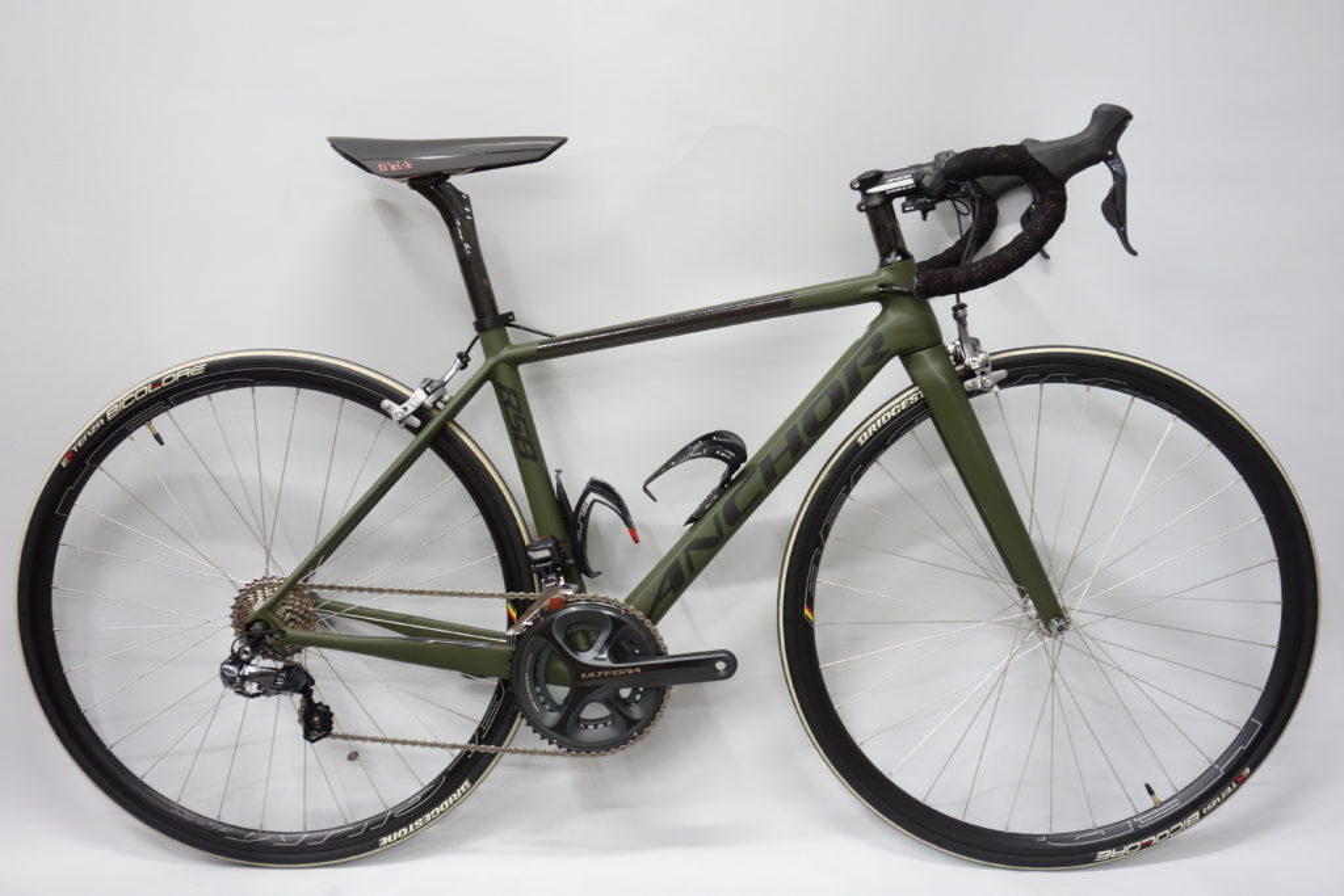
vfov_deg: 36.0
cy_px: 448
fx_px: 1381
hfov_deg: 51.9
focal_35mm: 37
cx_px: 672
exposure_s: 1/40
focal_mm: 13.9
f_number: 3.5
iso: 500
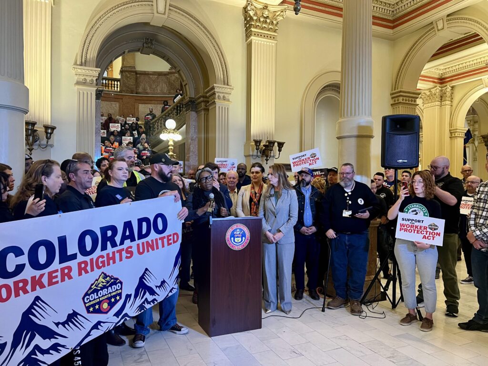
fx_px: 367
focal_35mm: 26
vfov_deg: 53.1
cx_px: 244
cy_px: 183
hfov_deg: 67.3
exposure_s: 1/60
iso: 400
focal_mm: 5.7
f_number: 1.5
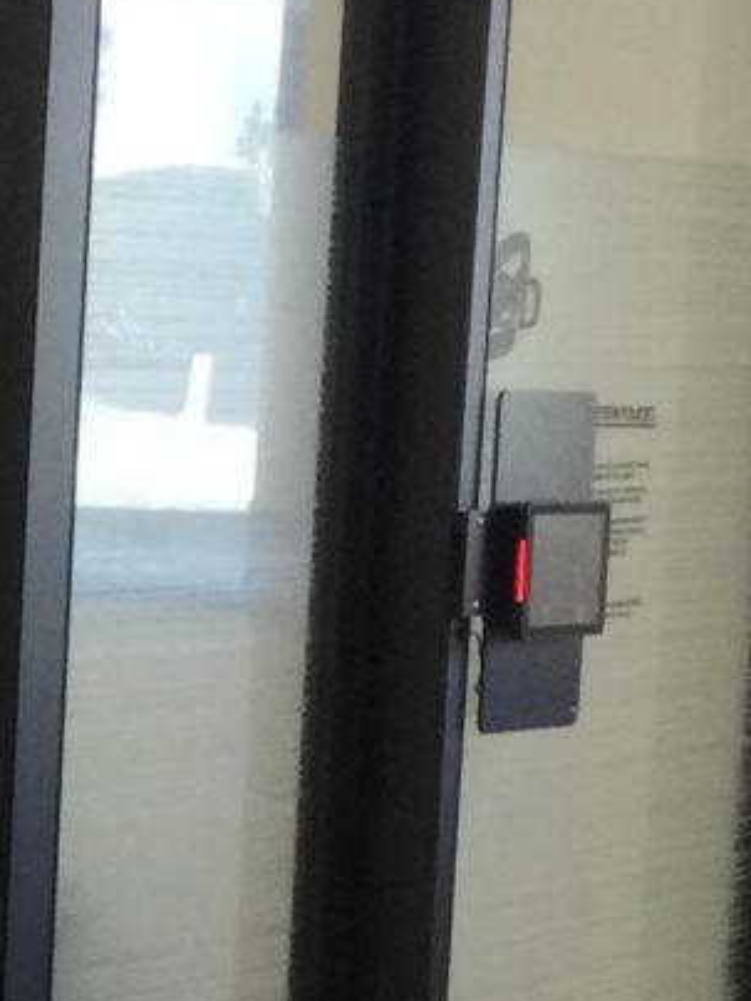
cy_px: 976
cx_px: -746
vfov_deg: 10.7
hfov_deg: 7.7
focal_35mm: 184
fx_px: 5323
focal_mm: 3.3
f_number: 2.4
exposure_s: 1/30
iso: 50
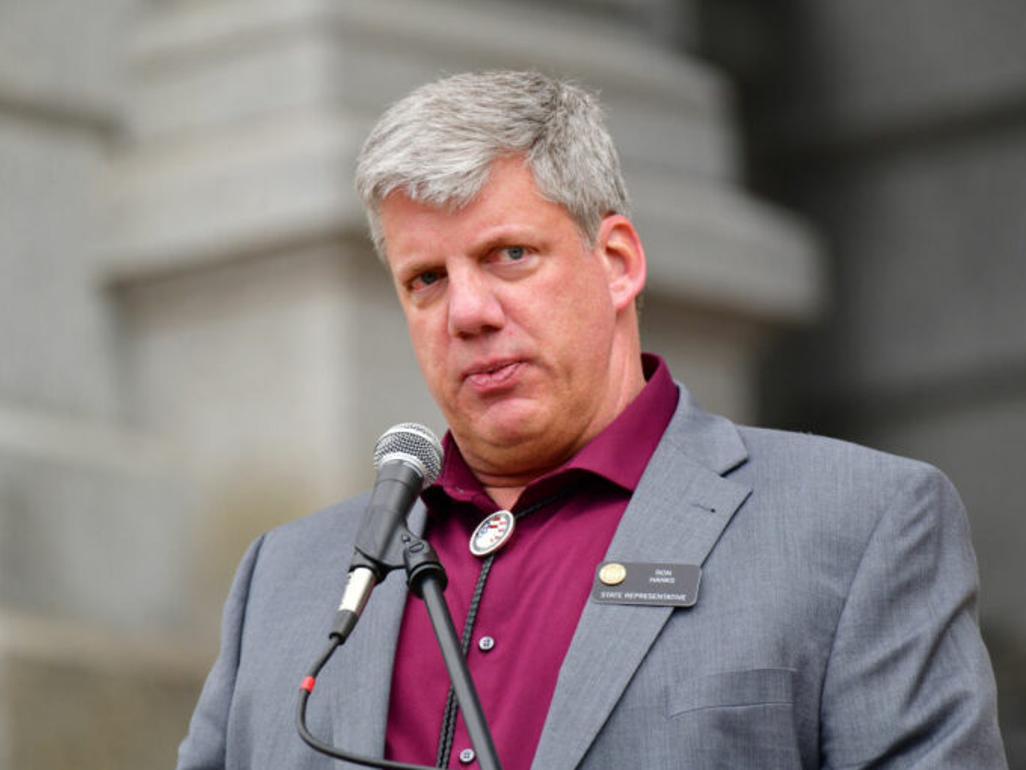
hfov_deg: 3.7
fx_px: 16094
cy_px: 385
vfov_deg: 2.7
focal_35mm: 543
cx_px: 518
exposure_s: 1/1000
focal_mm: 500
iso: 400
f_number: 5.6
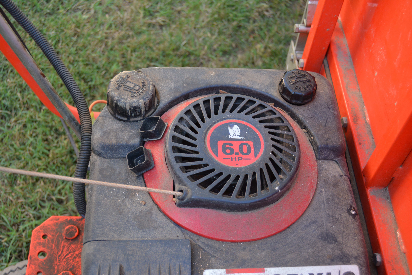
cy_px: 138
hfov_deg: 42.3
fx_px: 532
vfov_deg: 28.9
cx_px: 206
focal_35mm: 46
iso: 400
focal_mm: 31
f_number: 5
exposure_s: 1/100
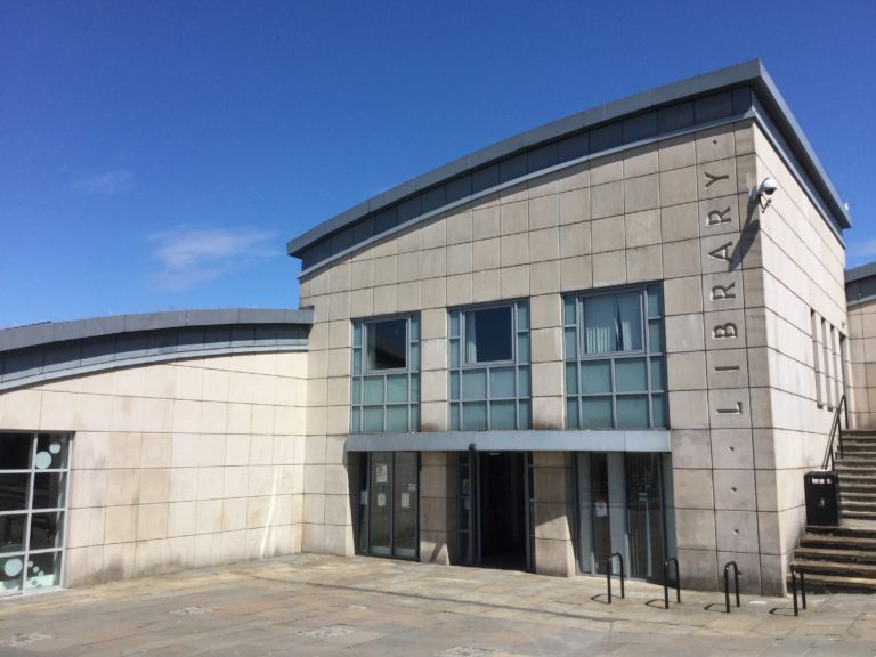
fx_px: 784
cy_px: 328
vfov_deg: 45.4
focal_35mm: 31
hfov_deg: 58.4
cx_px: 438
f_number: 2.4
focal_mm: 3.3
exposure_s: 1/1812
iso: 25
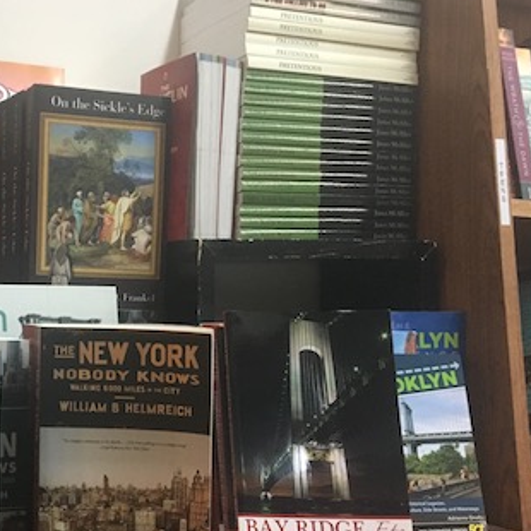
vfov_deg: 31.9
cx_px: 45
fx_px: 920
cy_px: 356
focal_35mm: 53
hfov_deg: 30.6
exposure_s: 1/30
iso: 200
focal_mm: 4.15
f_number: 2.2
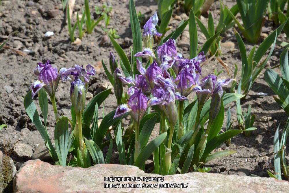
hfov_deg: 13.0
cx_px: 144
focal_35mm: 158
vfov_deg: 8.7
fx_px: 1264
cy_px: 96
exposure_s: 1/50
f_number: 11
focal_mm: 105
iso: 100
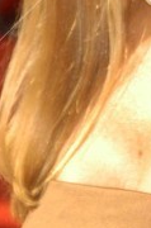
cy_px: -264
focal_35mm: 786
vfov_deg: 2.6
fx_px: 4974
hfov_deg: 1.7
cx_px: 305
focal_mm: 92
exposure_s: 1/180
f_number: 11
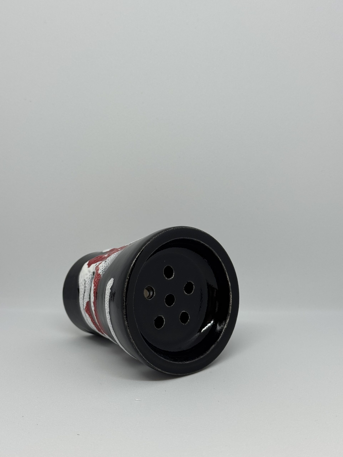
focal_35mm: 48
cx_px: 172
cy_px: 228
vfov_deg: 39.7
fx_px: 634
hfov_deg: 30.3
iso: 50
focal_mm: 6.76
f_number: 1.78
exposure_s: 1/201
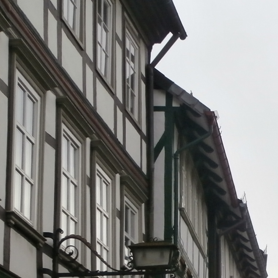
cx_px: 369
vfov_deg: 14.2
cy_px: 288
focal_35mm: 121
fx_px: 1099
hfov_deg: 13.8
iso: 125
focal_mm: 8.29
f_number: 4.2
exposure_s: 1/80
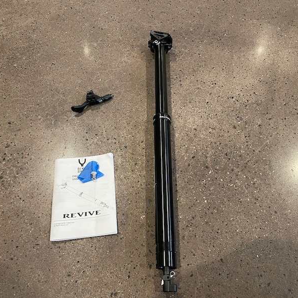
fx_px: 302
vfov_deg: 52.5
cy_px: 149
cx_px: 156
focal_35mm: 31
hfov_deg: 52.5
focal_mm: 4.2
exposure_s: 1/60
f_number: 1.6
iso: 400
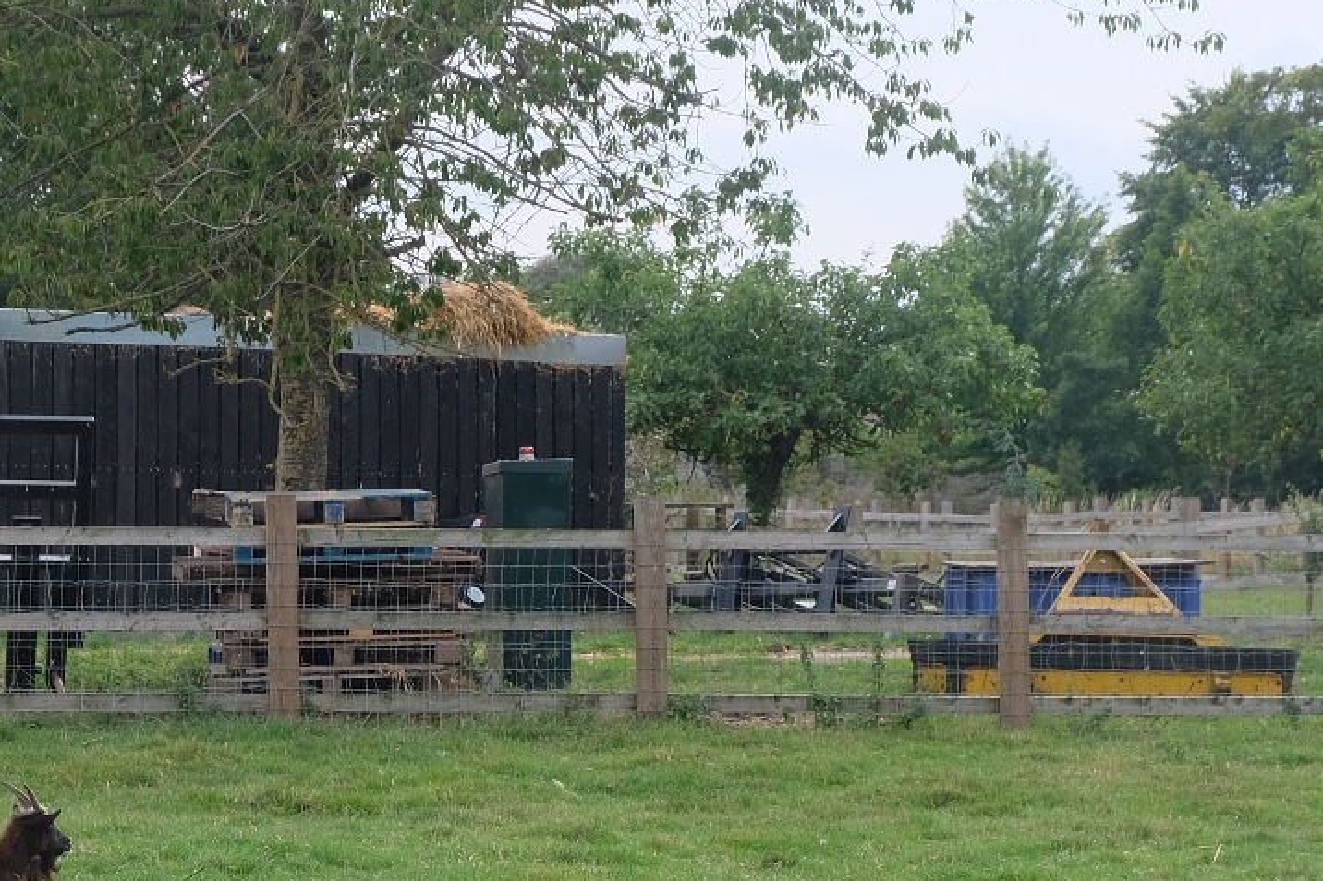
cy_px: 772
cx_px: 562
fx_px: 6833
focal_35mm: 186
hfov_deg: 11.1
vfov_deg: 7.4
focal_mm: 50
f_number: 8
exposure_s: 1/300
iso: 400
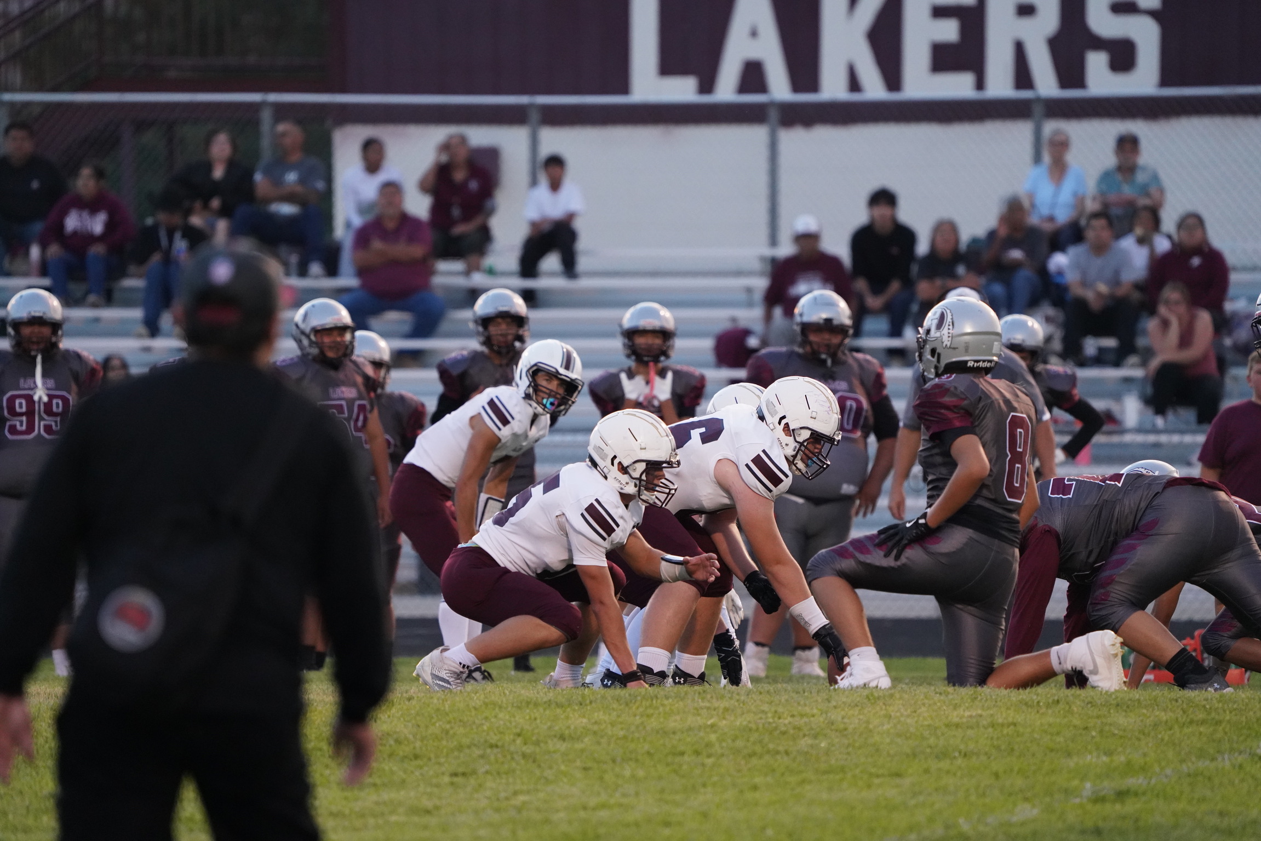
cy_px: 420
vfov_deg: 3.2
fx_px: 15062
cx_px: 630
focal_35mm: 430
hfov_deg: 4.8
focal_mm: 430
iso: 5000
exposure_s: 1/500
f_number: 6.3
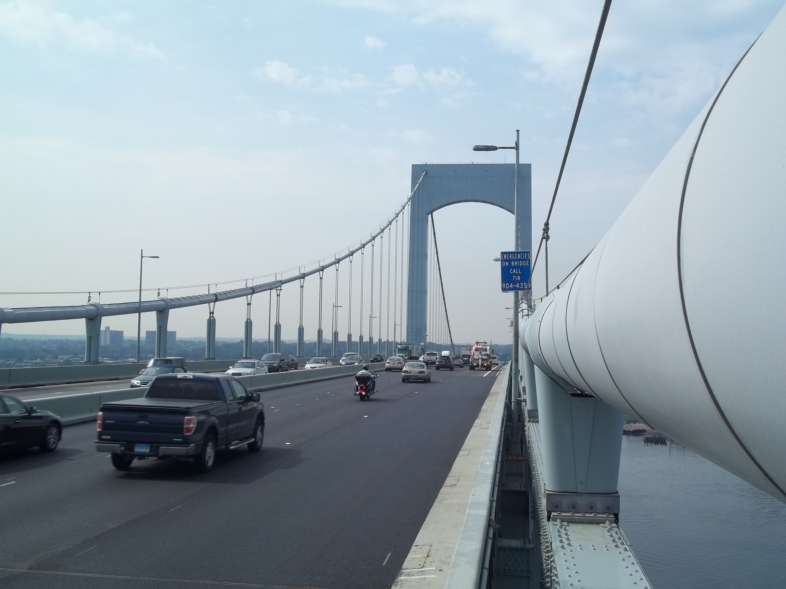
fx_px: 886
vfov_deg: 36.8
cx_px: 393
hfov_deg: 47.9
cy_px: 294
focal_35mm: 39
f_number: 9.9
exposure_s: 1/125
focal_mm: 7.1
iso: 64
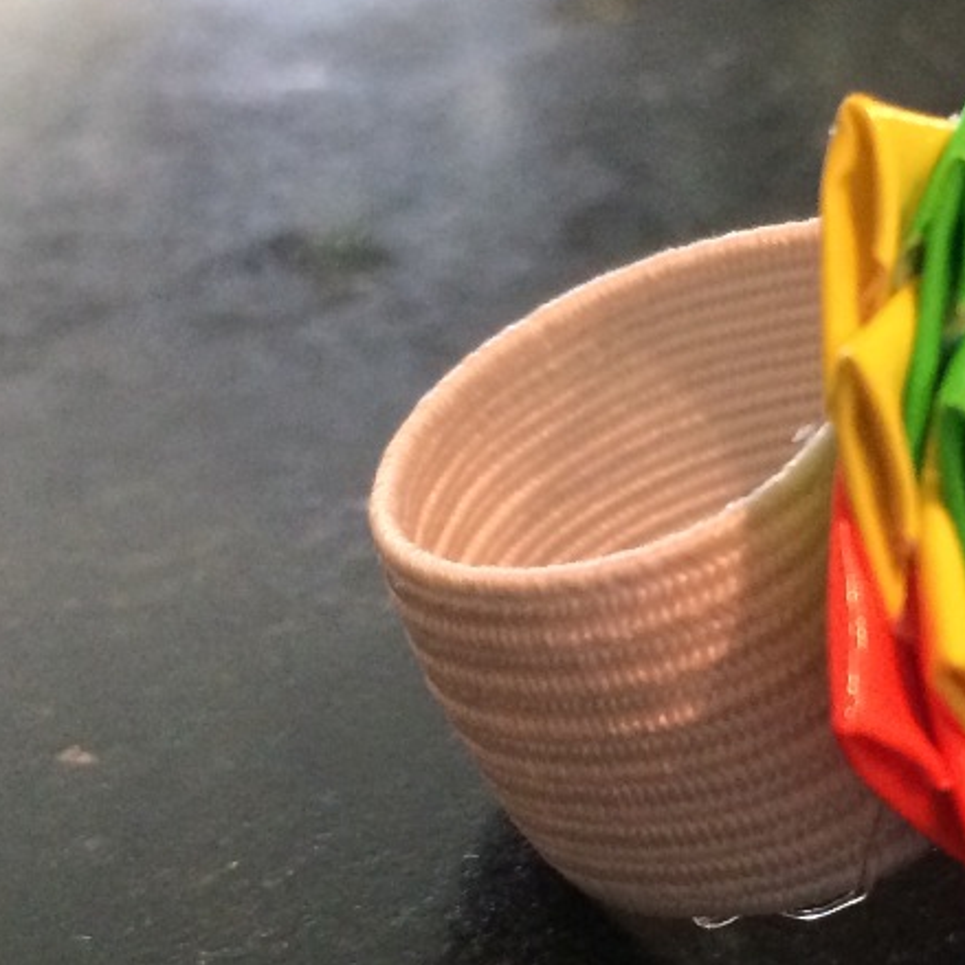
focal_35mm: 87
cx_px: 796
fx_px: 2744
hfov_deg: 19.7
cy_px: 626
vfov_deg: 19.9
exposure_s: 1/30
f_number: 2.2
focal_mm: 4.12
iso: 250
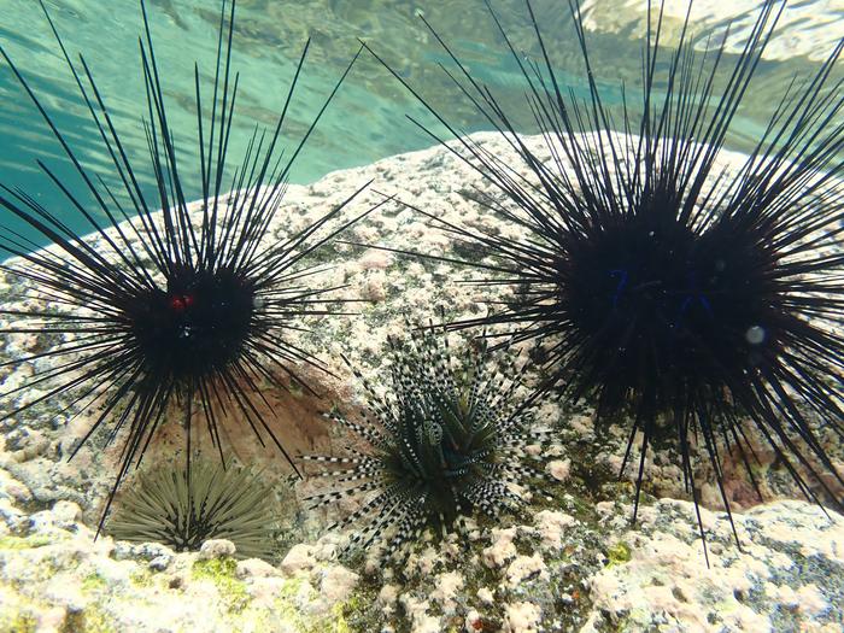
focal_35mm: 30
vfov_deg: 46.8
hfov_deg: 60.0
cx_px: 422
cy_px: 316
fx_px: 731
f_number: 3.2
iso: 100
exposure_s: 1/160
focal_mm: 5.4
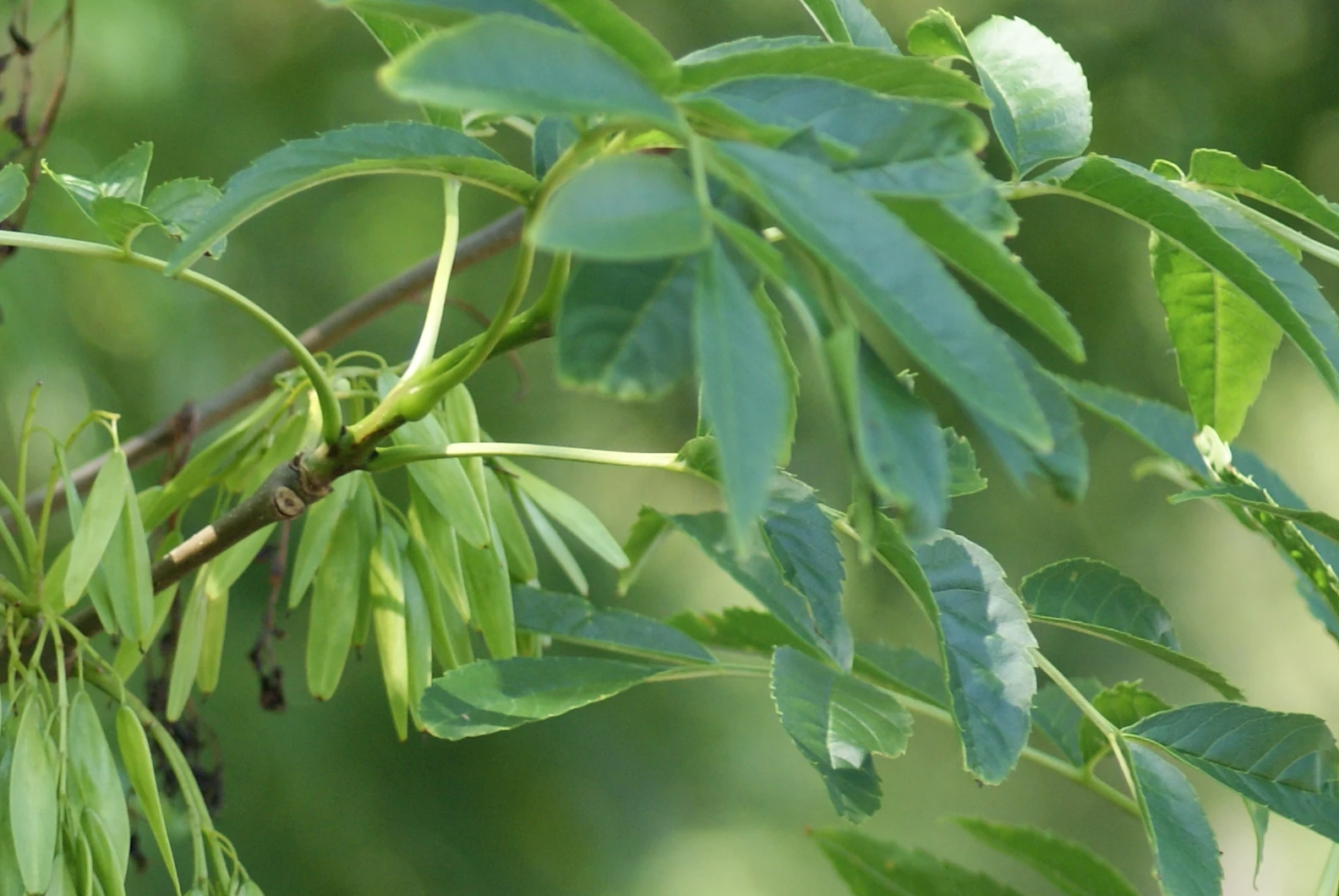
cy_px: 747
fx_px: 12288
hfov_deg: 6.2
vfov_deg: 4.2
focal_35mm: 330
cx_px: -256
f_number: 5
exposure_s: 1/160
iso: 250
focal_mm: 90
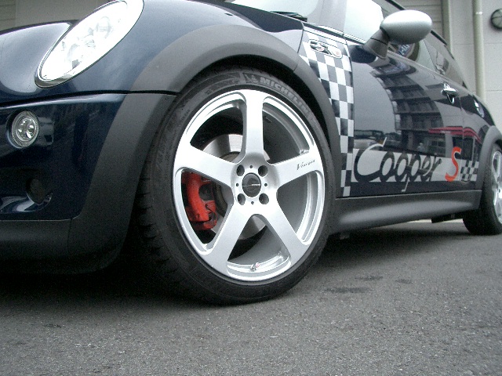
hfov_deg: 52.6
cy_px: 188
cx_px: 251
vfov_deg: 40.7
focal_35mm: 35
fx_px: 508
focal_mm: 5.8
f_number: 4.3
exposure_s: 1/320
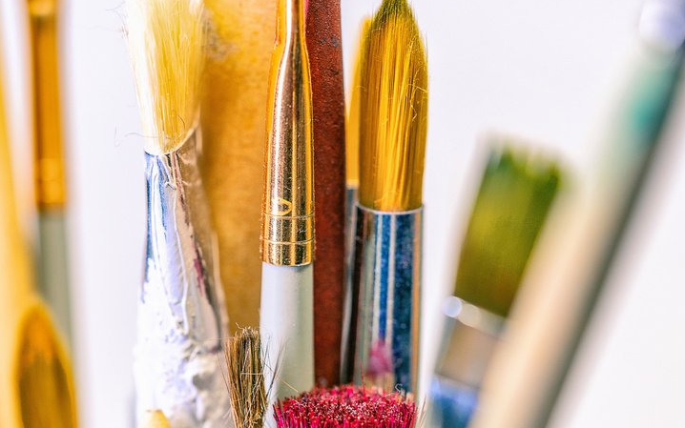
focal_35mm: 138
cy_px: 439
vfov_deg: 9.4
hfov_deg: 15.1
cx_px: 342
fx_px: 2577
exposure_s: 1/50
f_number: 4
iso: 250
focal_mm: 90
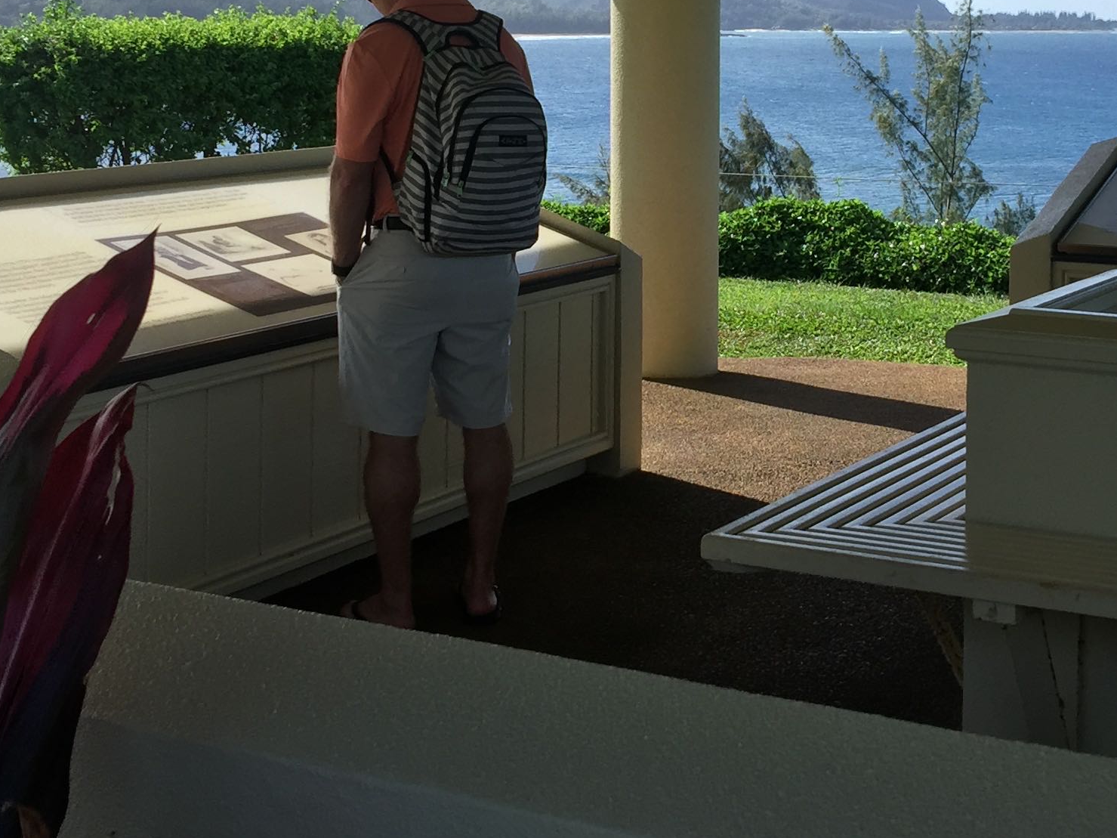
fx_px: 2065
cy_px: 140
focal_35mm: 64
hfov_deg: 30.2
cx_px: 680
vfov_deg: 22.5
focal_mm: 4.15
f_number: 2.2
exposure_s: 1/1721
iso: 32
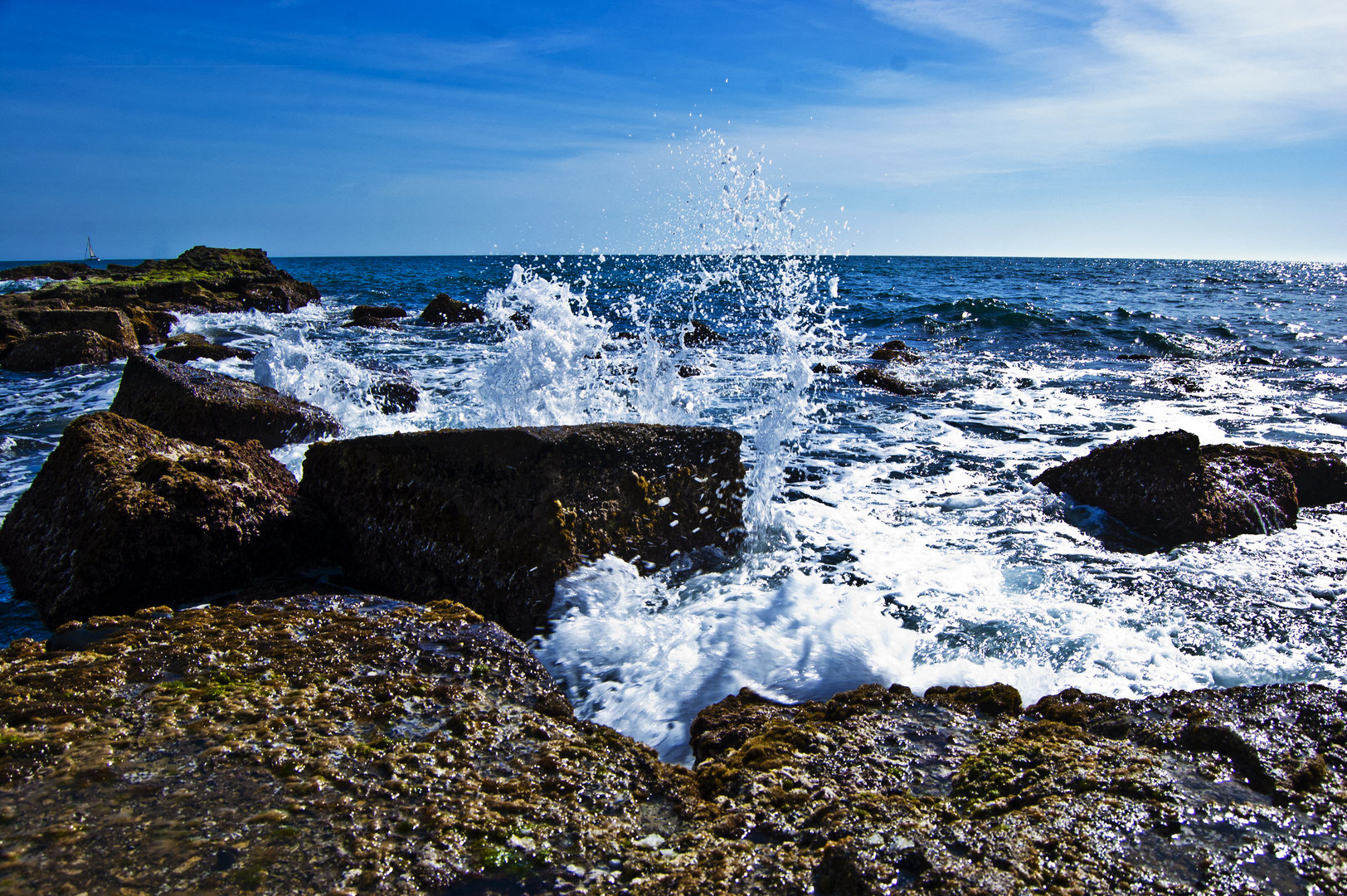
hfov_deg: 67.4
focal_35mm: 27
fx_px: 1009
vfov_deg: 47.9
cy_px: 448
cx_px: 674
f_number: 8
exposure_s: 1/160
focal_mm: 18
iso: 200
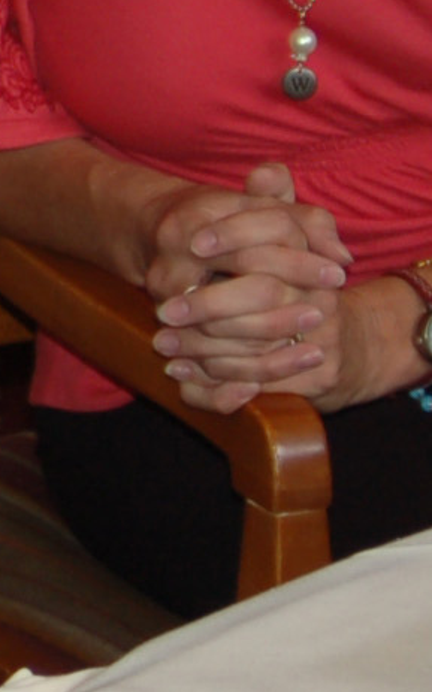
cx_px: -955
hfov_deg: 4.5
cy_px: -365
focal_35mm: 278
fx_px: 5242
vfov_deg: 7.4
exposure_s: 1/60
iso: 200
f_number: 3.3
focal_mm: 28
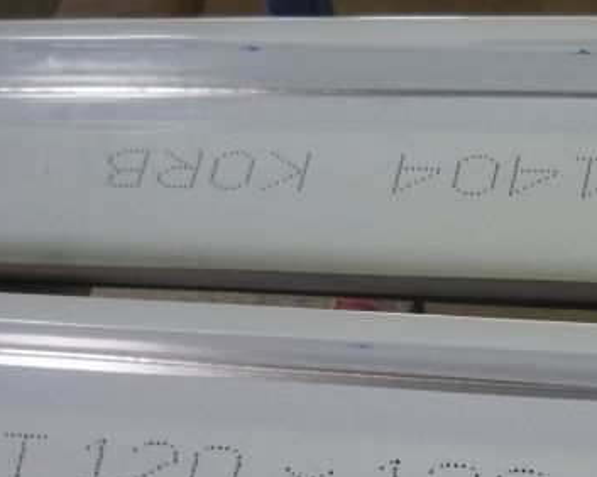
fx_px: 1289
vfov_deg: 20.9
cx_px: 482
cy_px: 330
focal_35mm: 73
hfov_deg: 25.6
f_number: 2.8
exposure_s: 1/25
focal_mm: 5.5
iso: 400
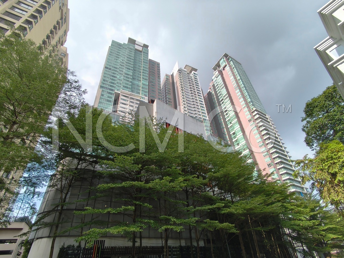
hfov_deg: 98.2
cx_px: 172
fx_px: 149
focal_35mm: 15
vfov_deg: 81.7
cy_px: 129
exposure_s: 1/223
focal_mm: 1.65
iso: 50
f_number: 2.2
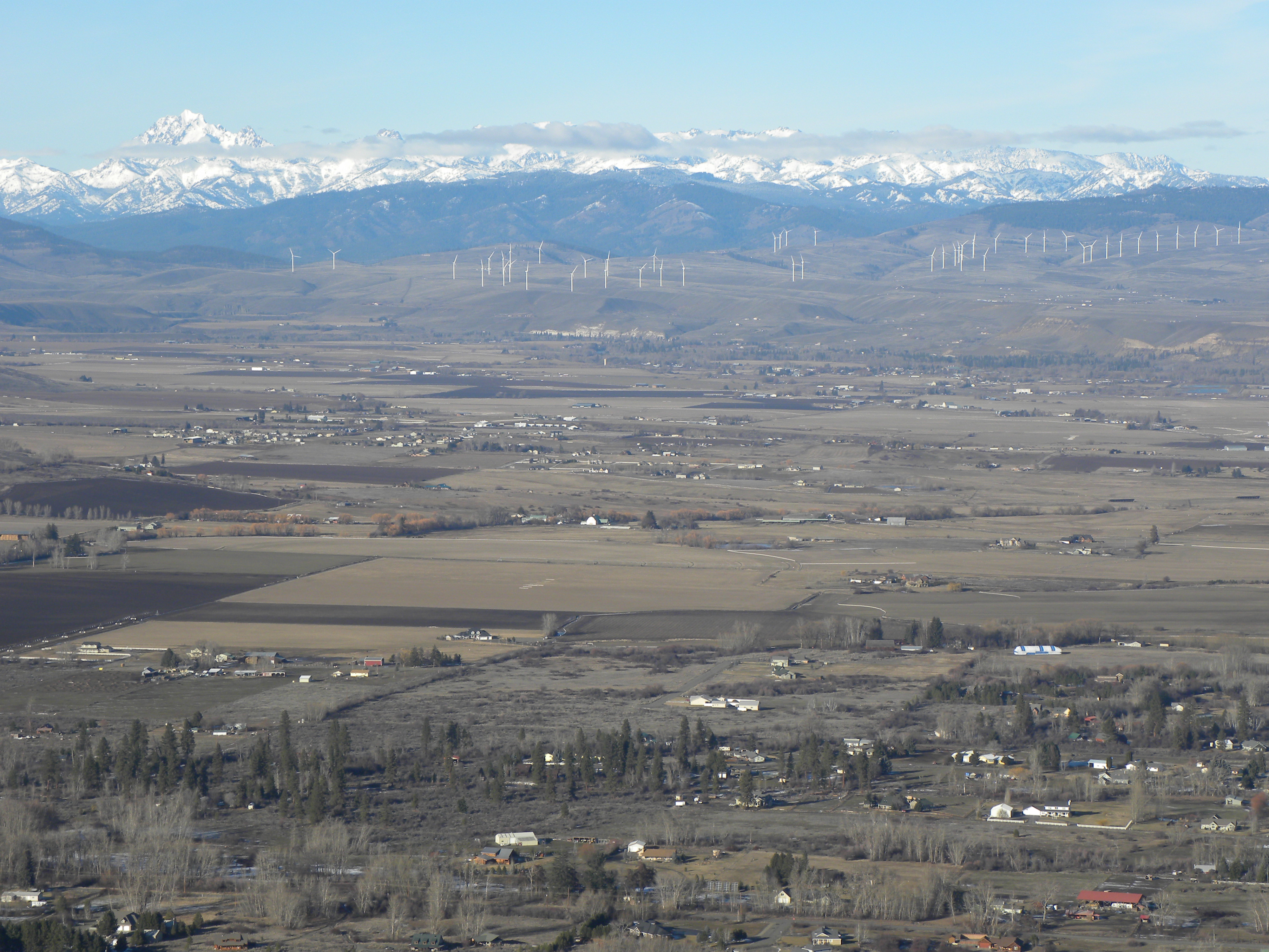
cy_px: 476
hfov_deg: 16.8
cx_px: 634
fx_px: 4289
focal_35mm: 117
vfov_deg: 12.7
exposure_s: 1/347
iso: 64
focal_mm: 20.8
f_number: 5
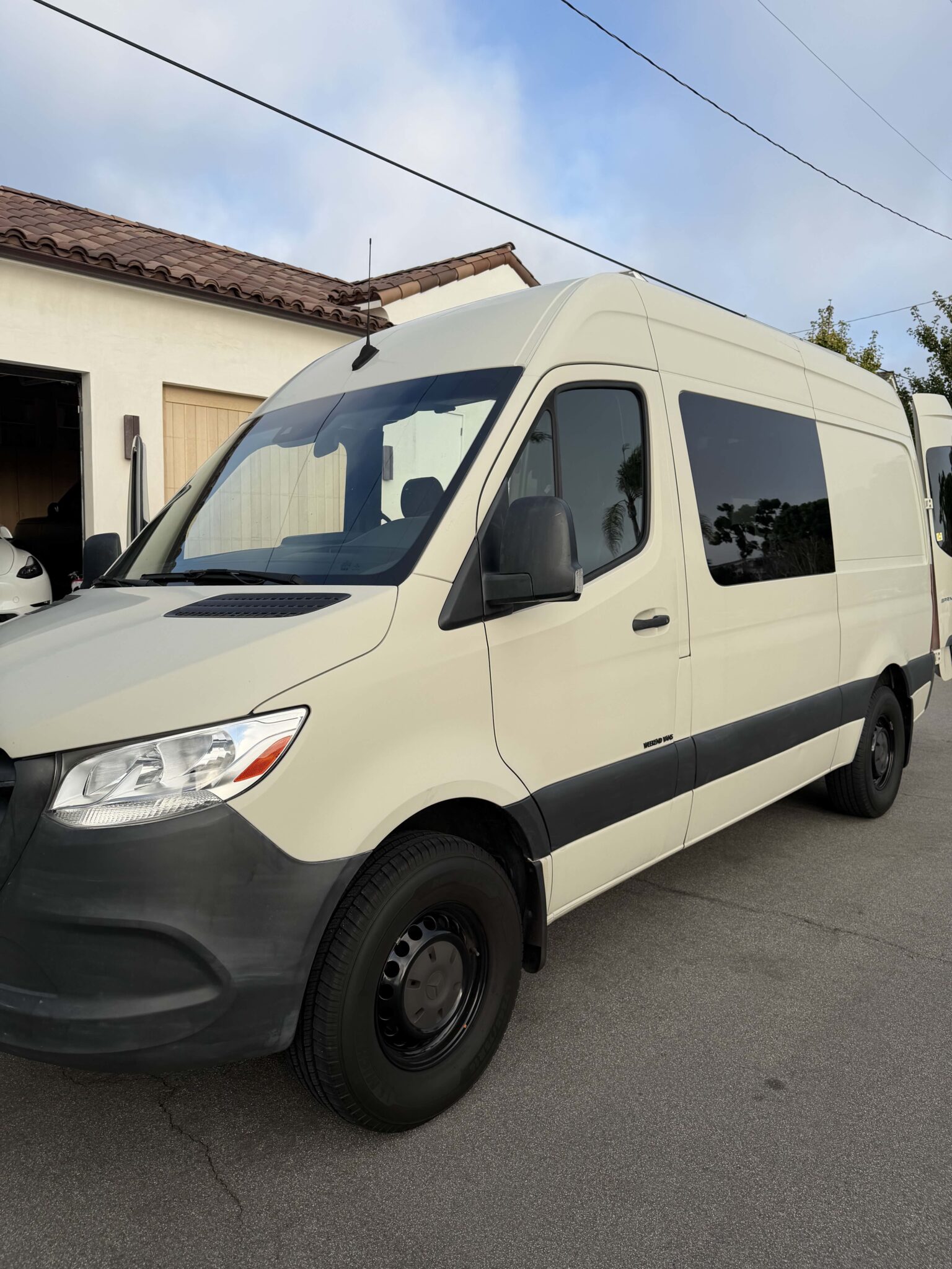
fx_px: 880
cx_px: 476
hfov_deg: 56.8
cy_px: 634
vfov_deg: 71.6
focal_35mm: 24
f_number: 1.78
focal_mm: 6.76
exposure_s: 1/3021
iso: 80
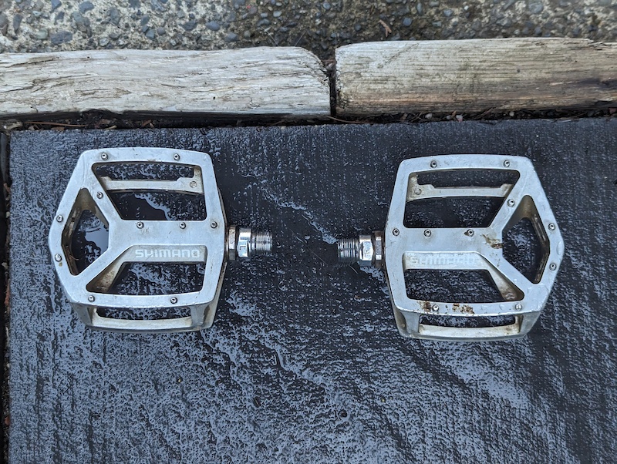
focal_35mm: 48
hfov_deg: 39.6
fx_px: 857
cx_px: 308
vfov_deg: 30.3
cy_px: 232
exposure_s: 1/195
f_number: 1.85
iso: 250
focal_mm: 6.81
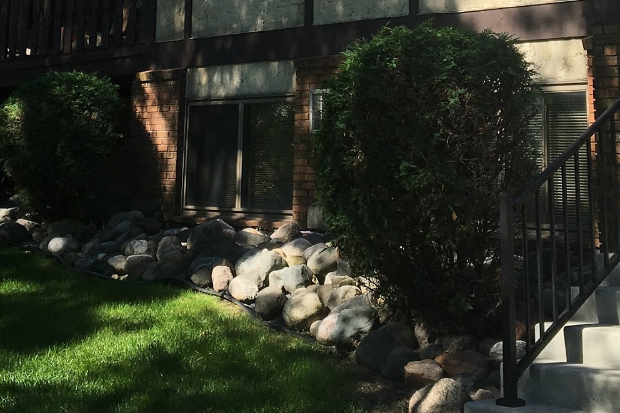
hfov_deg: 26.6
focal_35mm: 76
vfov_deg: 17.2
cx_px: 265
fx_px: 1309
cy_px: -79
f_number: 2.2
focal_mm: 4.15
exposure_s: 1/1026
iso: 25
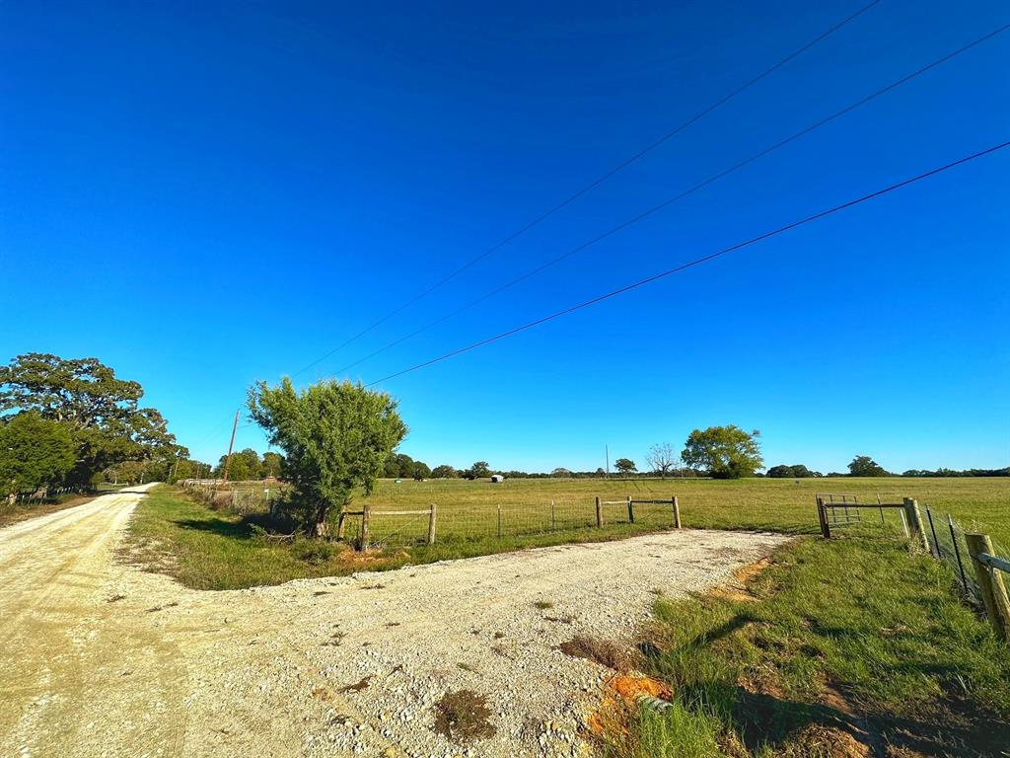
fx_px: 408
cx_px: 505
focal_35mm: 14
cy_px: 379
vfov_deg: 85.7
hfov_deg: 102.1
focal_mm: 2.22
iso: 50
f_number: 2.2
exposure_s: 1/2257
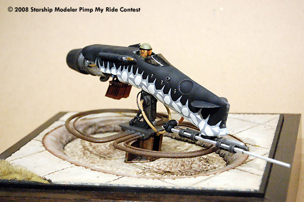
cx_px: 152
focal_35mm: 82
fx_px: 696
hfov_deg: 24.6
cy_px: 101
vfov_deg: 16.5
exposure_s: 1/160
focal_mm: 55
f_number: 6.3
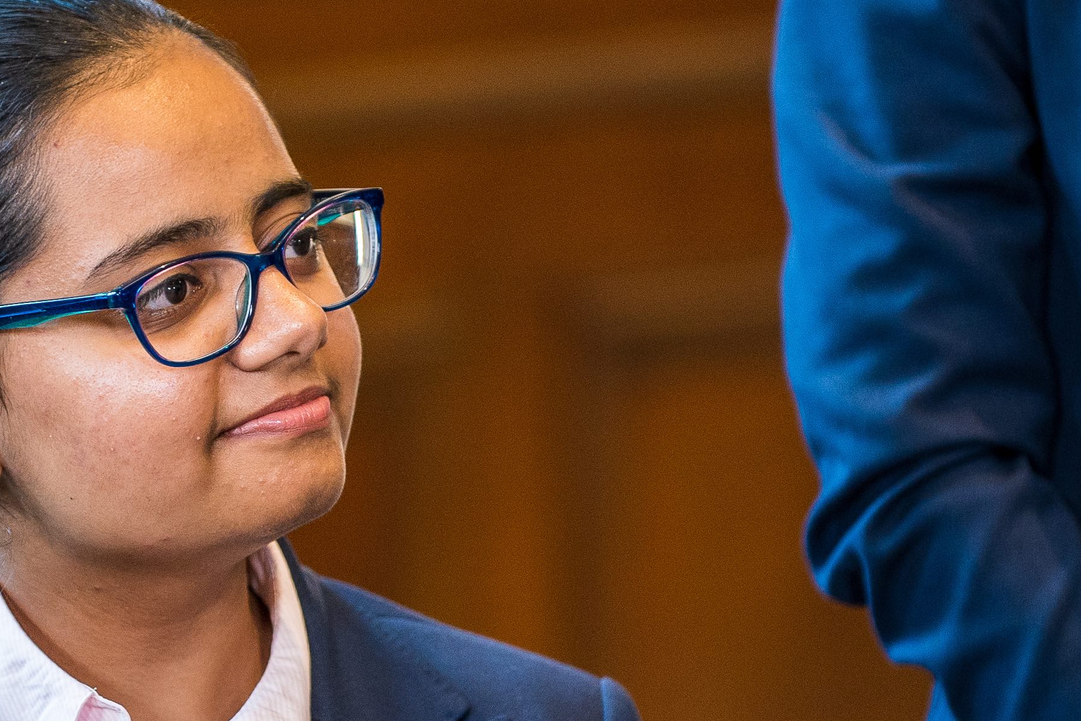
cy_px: 666
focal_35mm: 463
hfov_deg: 4.5
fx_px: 13902
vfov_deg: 3.0
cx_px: 357
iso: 640
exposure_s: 1/200
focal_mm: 140
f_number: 2
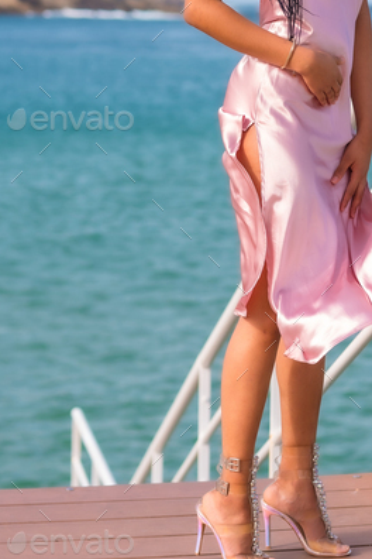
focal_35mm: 123
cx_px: 278
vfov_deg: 16.5
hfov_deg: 11.1
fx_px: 1906
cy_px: 109
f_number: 2.8
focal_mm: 55
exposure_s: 1/640
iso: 100
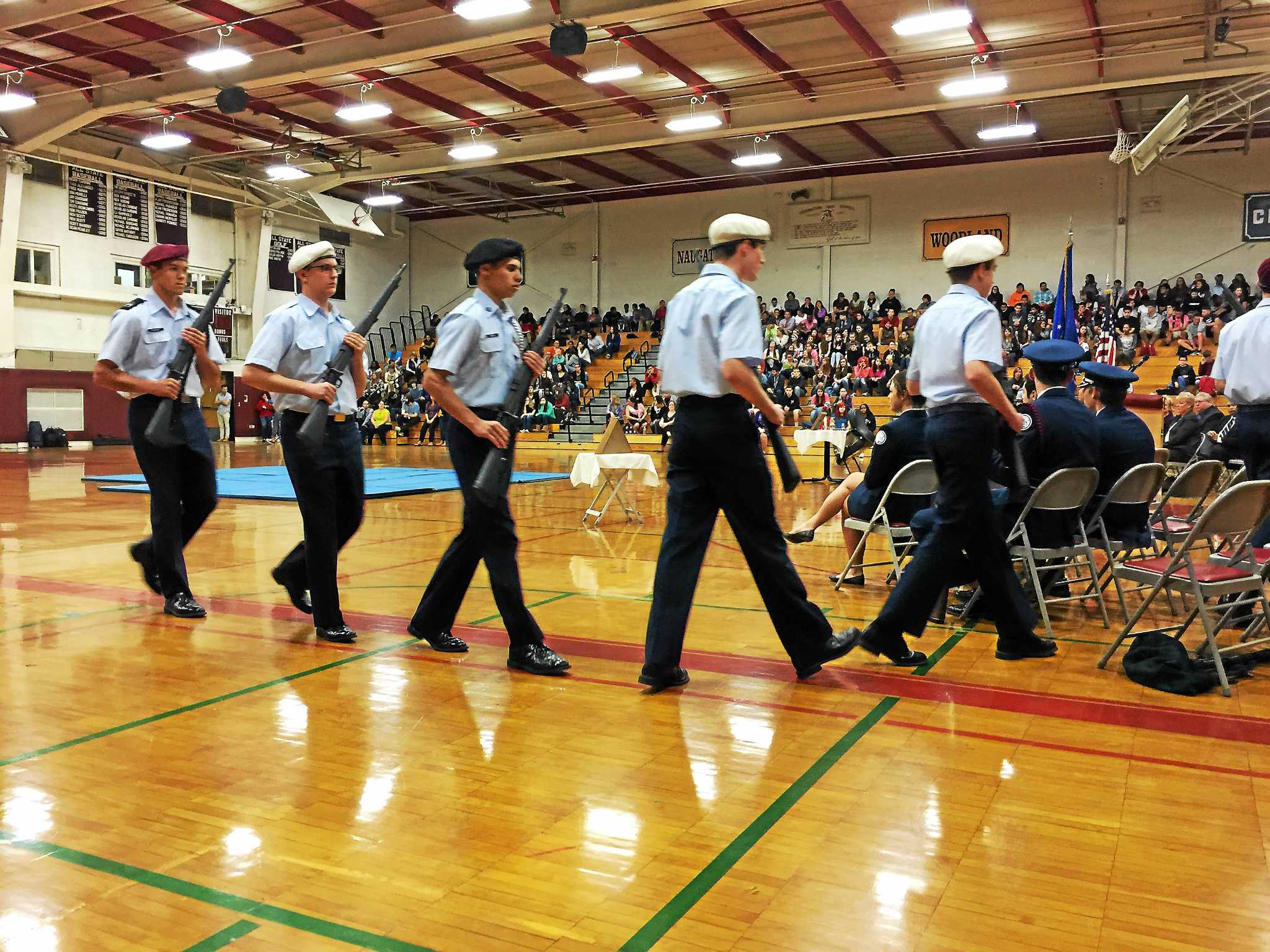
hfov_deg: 61.7
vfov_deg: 48.2
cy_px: 476
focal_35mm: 29
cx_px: 635
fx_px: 1064
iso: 80
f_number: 2.2
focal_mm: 4.15
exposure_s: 1/15
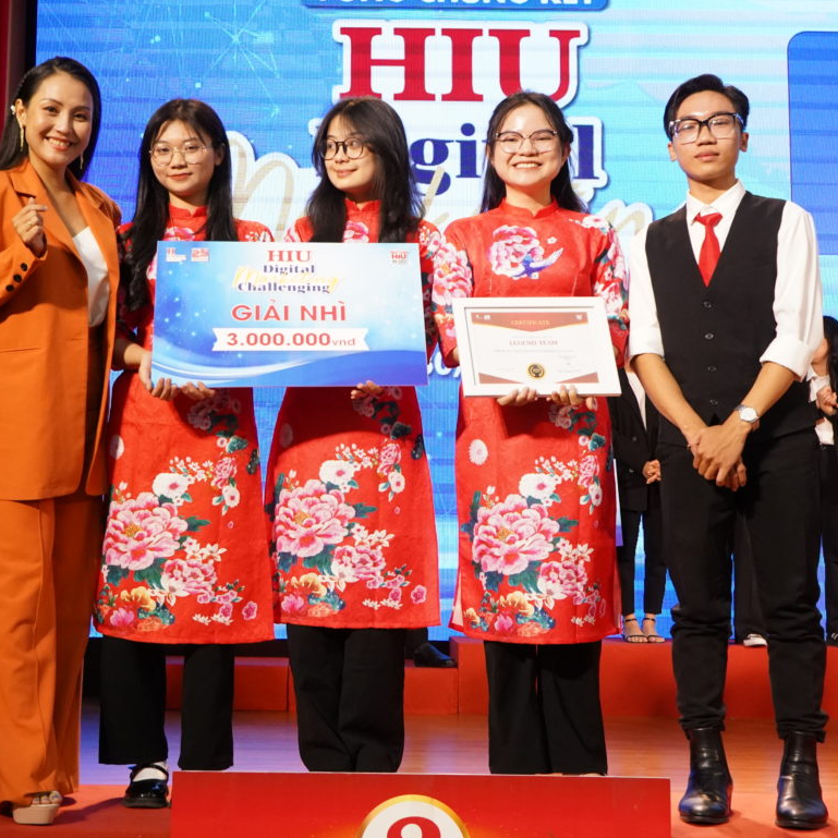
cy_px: 355
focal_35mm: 56
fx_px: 1534
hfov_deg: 30.4
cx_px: 317
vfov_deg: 30.5
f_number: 6.3
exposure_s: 1/200
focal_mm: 33
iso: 5000
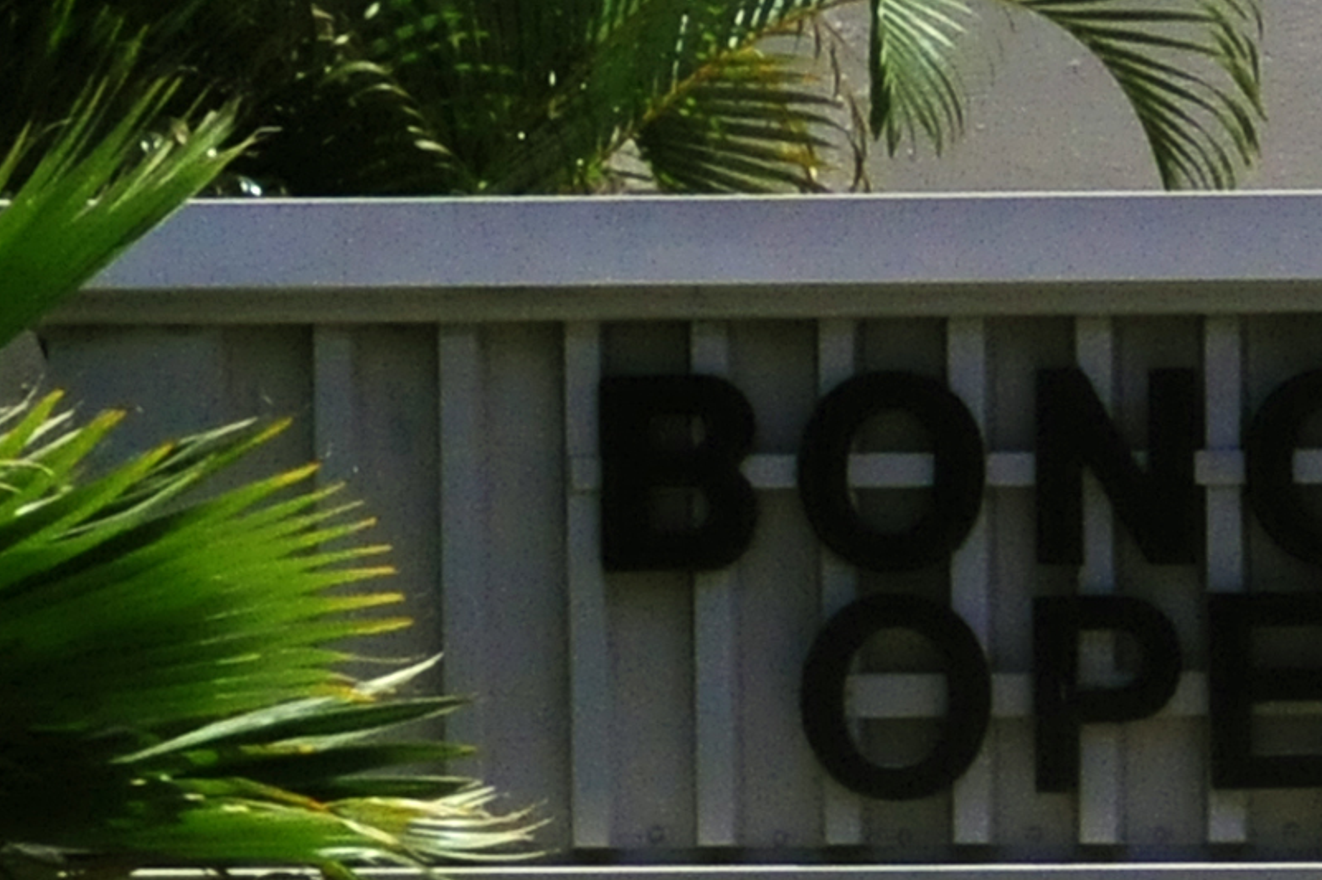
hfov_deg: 8.3
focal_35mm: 239
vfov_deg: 5.5
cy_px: 2206
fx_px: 8771
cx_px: 2418
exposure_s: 1/800
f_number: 16
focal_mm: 30
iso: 800
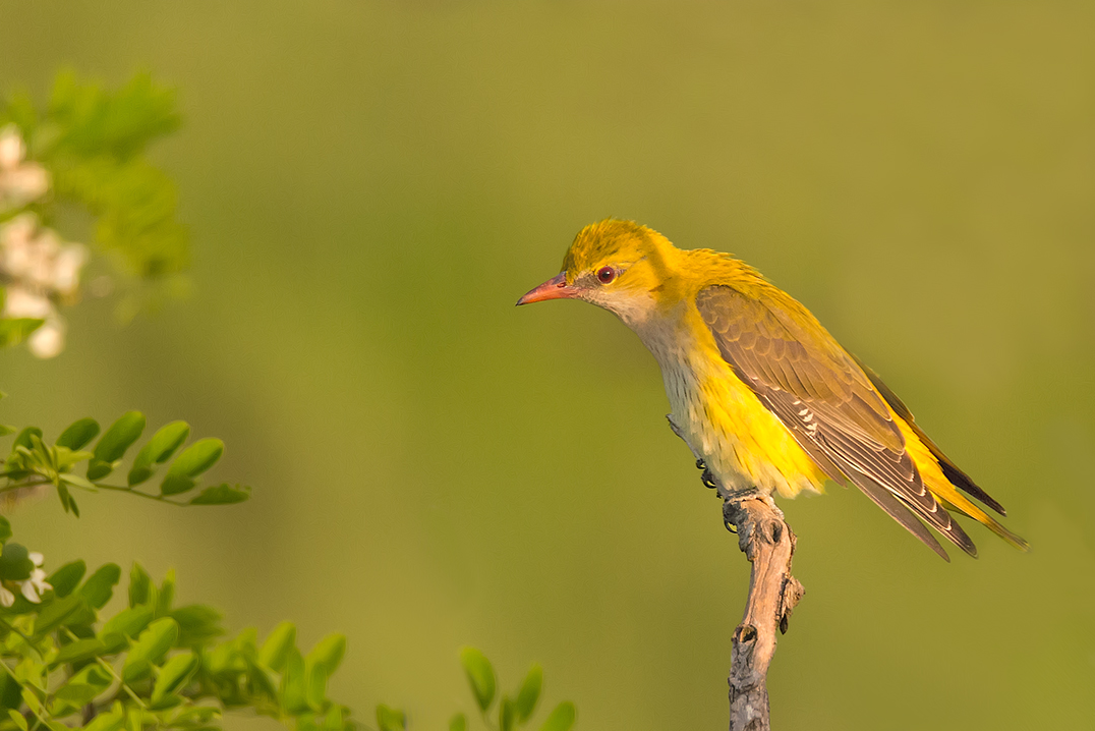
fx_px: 27472
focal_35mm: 903
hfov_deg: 2.3
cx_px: 549
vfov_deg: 1.5
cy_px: 366
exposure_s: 1/800
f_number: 6.3
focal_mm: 600
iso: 1000
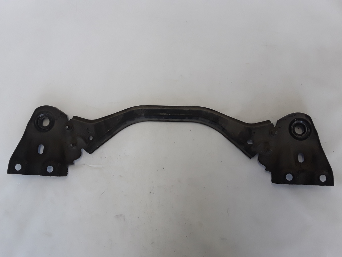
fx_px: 267
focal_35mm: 27
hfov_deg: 65.3
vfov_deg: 51.4
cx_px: 171
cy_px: 128
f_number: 1.9
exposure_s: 1/100
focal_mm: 2.91
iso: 64
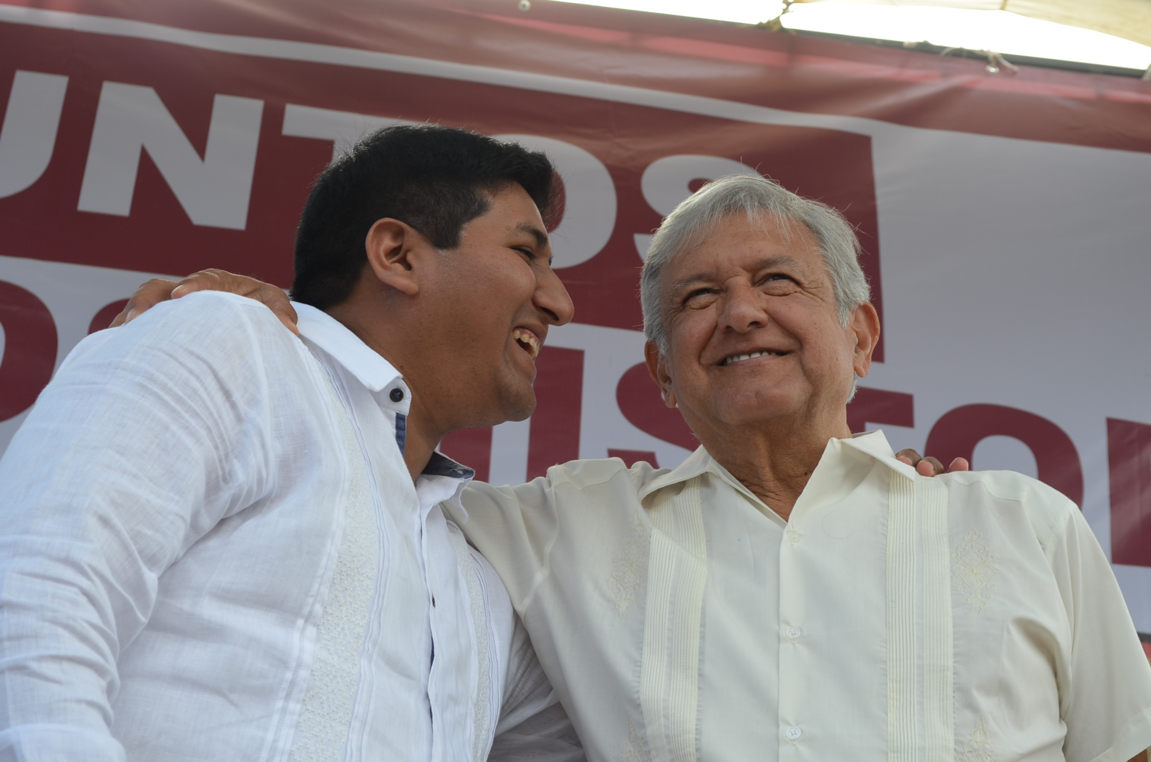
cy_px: 381
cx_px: 576
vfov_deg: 18.8
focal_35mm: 72
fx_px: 2297
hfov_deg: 28.1
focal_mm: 48
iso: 200
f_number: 8
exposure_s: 1/250
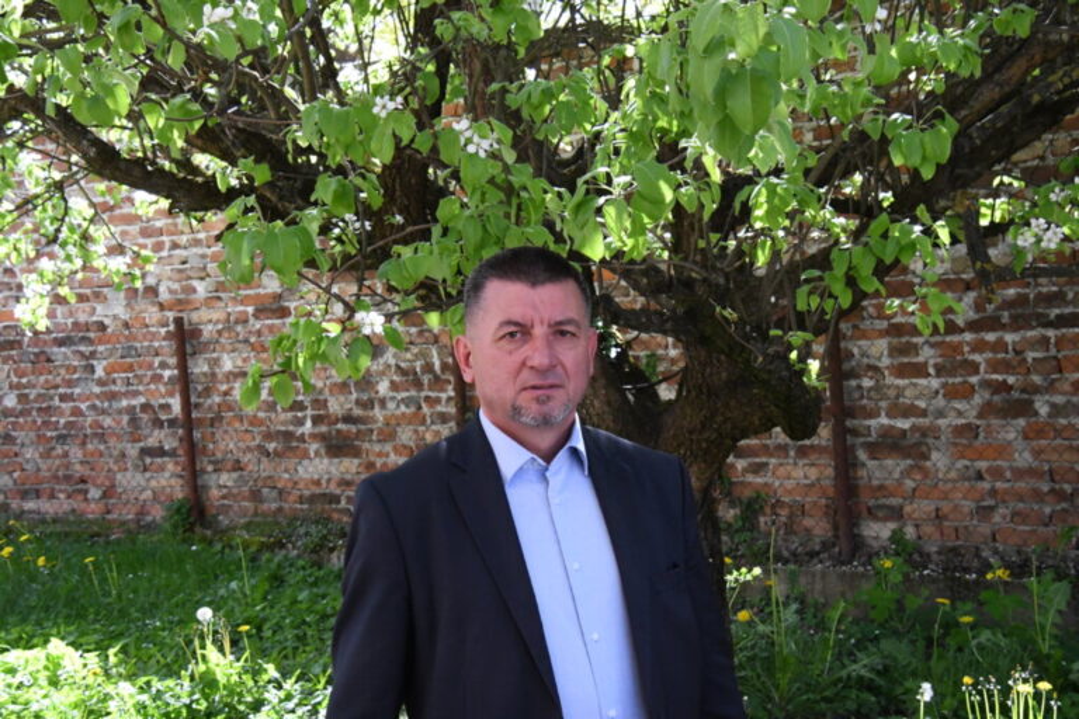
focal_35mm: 57
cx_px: 540
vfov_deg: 23.8
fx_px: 1708
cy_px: 360
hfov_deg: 35.1
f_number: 13
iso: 5000
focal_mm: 38
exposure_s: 1/640
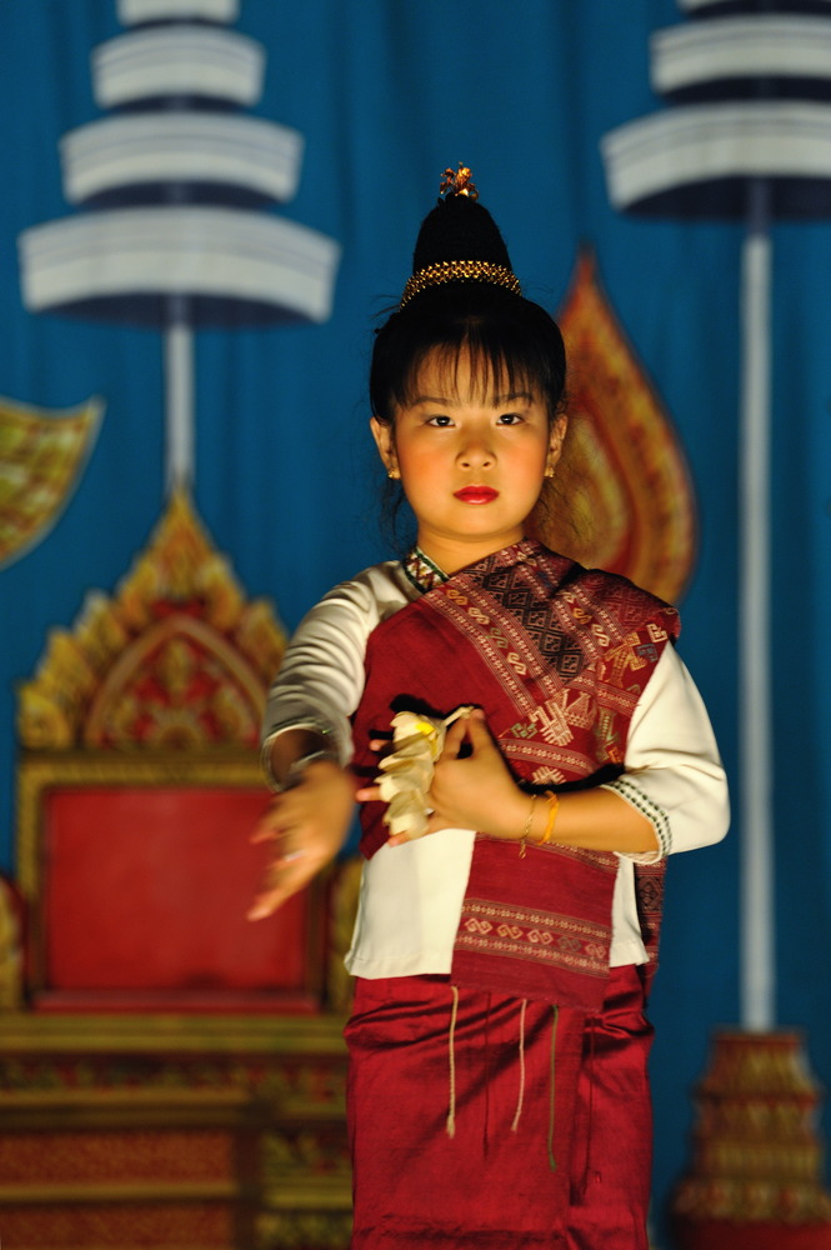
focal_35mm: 240
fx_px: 8324
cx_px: 416
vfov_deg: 8.6
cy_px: 625
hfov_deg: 5.7
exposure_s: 1/40
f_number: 6.3
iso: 1000
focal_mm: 240
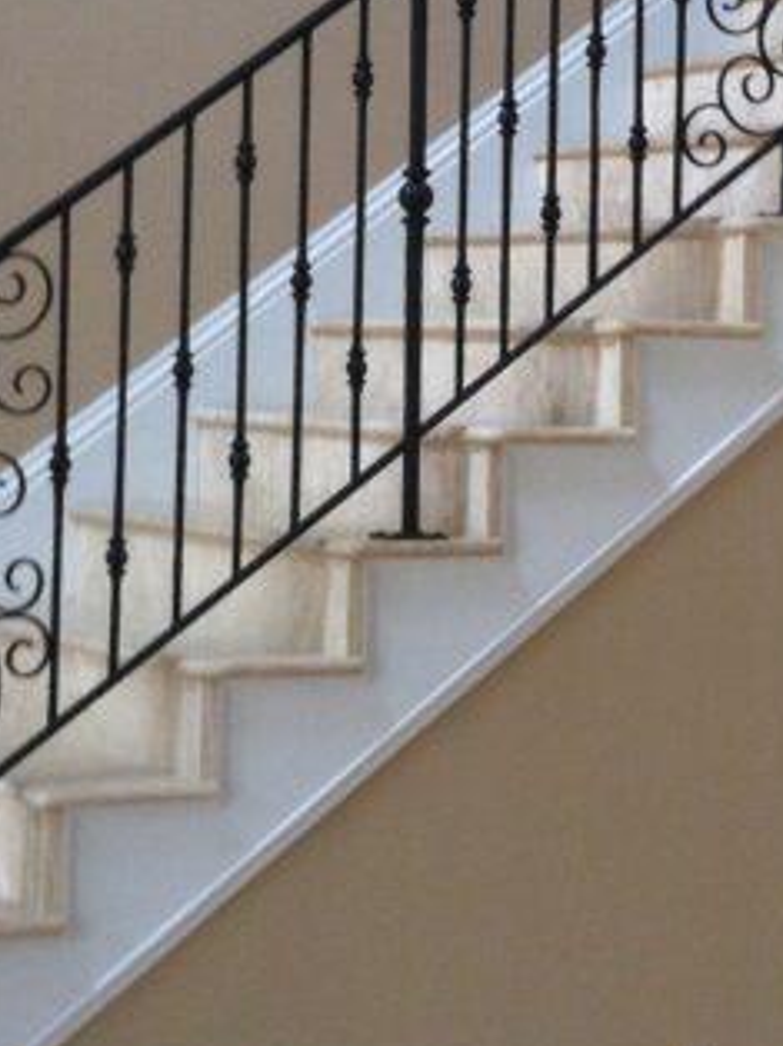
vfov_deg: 17.1
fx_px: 3443
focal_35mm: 114
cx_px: 555
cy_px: 190
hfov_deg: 12.9
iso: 80
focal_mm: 3.85
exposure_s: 1/24
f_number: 2.8
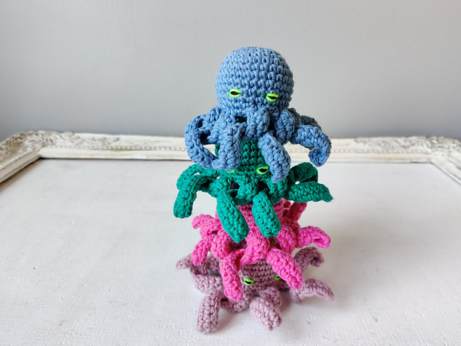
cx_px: 235
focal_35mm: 28
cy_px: 171
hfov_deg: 63.4
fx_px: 373
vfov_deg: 49.8
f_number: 1.75
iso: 250
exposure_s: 1/50
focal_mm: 4.75
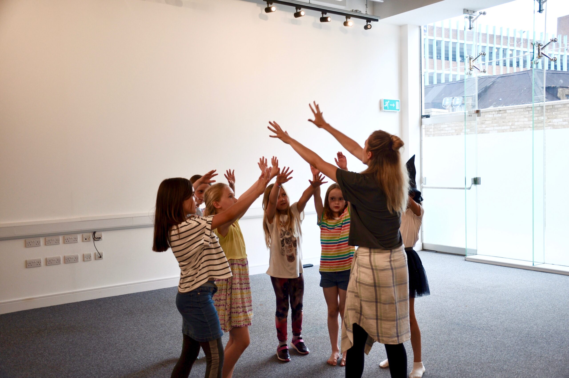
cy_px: 189
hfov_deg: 51.3
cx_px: 284
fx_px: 592
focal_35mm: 38
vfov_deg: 35.4
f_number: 4
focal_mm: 25
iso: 200
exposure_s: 1/200
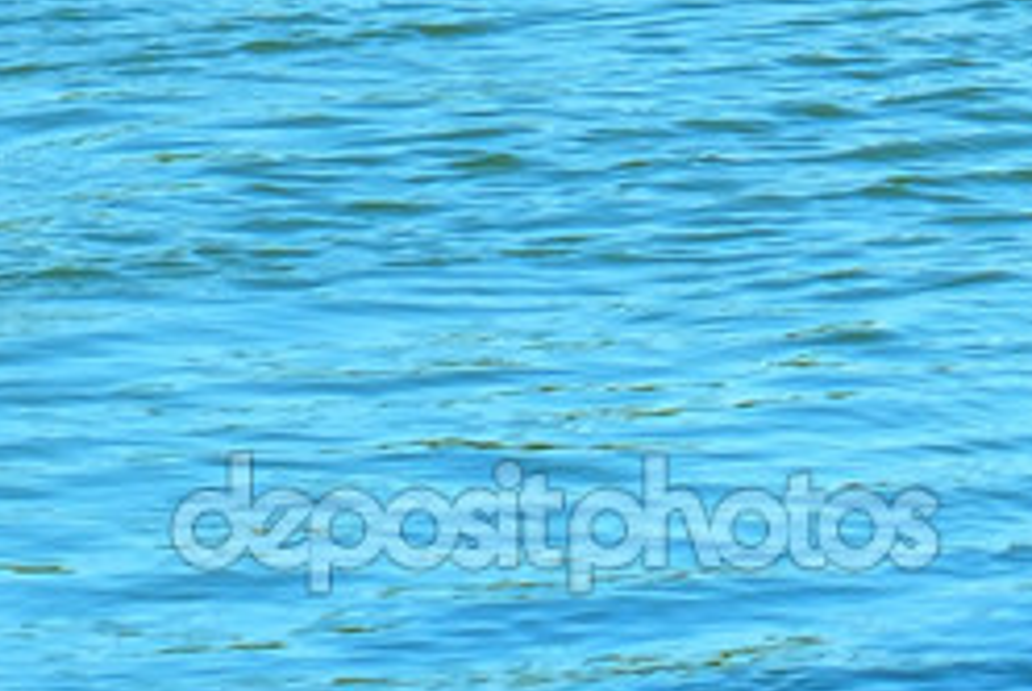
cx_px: 2049
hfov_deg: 3.1
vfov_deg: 2.1
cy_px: -306
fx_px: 18657
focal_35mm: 650
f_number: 8
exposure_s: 1/250
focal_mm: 105
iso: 100
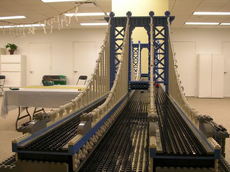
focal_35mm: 40
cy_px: 86
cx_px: 111
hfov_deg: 46.8
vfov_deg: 36.0
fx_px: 266
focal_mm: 5.8
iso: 50
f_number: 3
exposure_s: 1/4.9
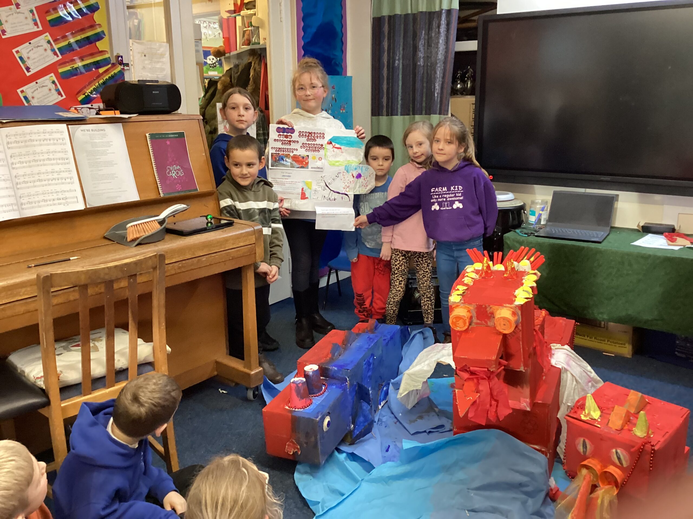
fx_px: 621
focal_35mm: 31
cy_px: 260
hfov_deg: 58.4
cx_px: 346
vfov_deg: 45.4
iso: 320
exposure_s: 1/50
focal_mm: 3.3
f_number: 2.4
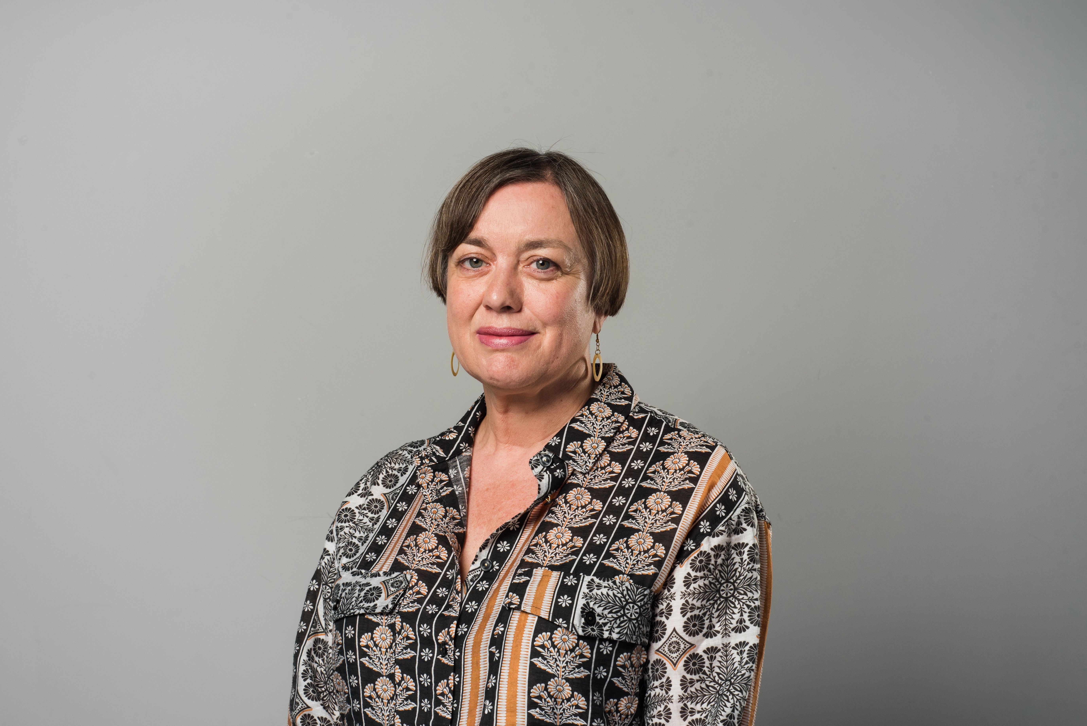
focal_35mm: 50
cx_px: 544
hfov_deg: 39.6
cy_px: 363
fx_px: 1510
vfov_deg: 27.0
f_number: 11
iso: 160
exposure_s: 1/200
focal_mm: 50
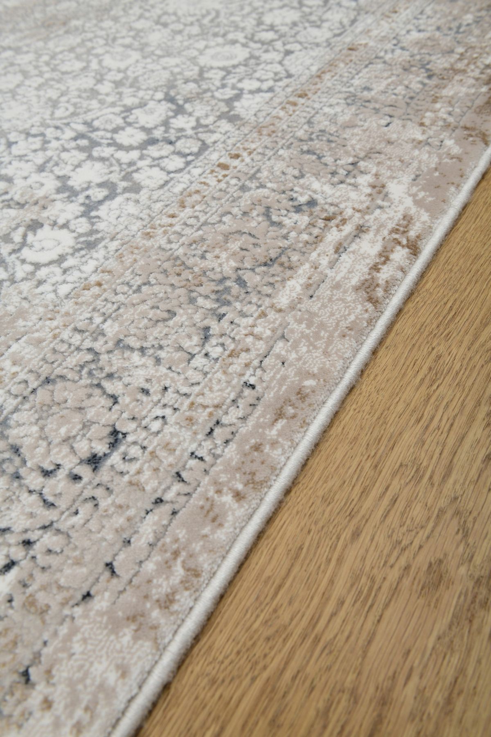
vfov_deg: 63.7
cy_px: 368
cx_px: 246
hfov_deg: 45.0
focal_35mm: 29
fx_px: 593
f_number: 10
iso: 250
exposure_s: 1/200
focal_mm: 29
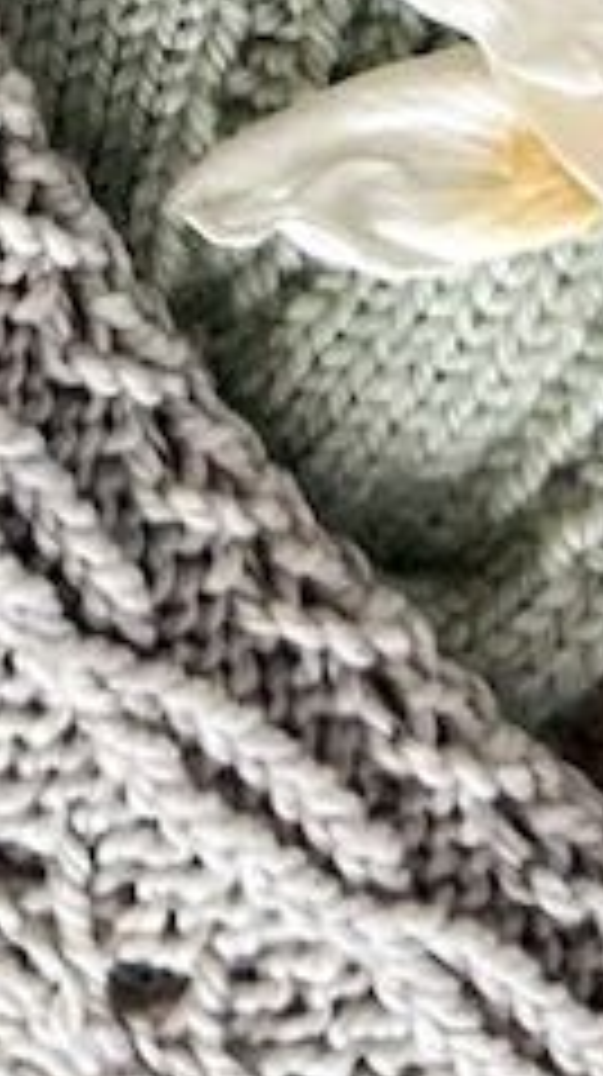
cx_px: -986
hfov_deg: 6.0
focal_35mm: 190
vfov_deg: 9.4
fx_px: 5414
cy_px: -1976
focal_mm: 5.7
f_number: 1.5
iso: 125
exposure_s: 1/80
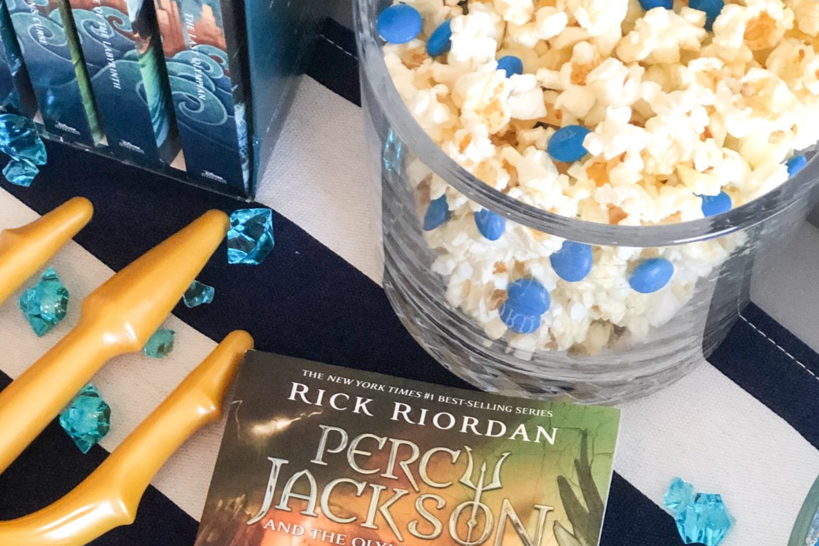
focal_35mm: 80
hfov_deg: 25.4
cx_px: 410
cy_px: 518
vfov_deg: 16.8
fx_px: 1819
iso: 400
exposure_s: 1/30
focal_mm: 6.6
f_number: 2.8
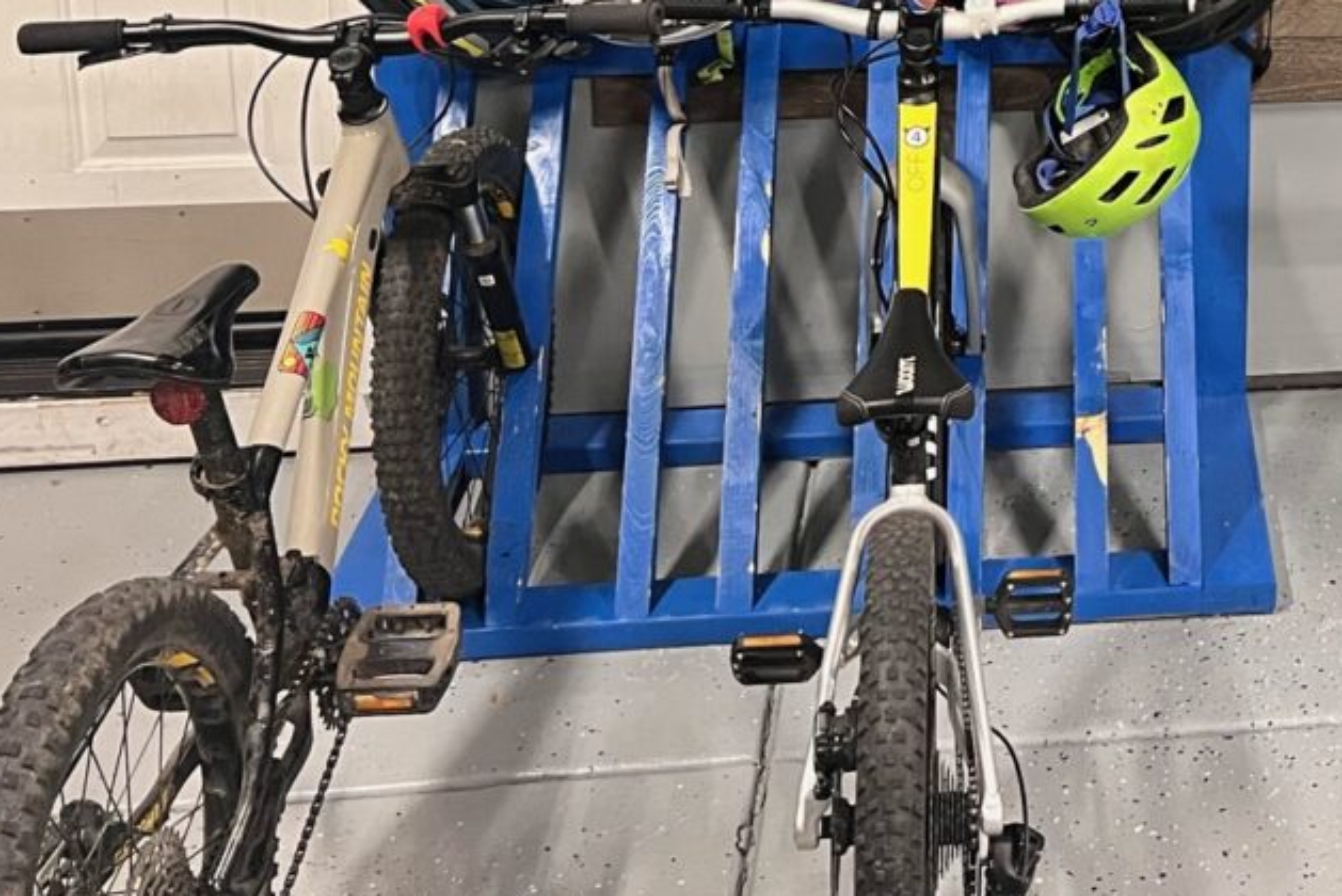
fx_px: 2461
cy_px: -205
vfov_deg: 19.3
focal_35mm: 66
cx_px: 1438
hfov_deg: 28.1
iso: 320
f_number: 1.5
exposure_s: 1/60
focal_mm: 5.7
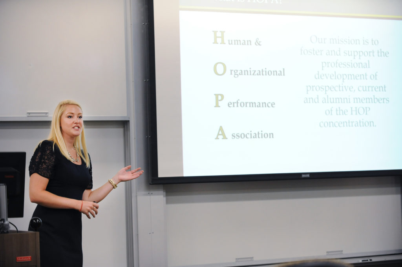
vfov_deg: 13.9
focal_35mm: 98
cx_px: 201
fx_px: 1093
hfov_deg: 20.8
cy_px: 134
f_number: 2.8
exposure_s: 1/200
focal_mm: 98
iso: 2000
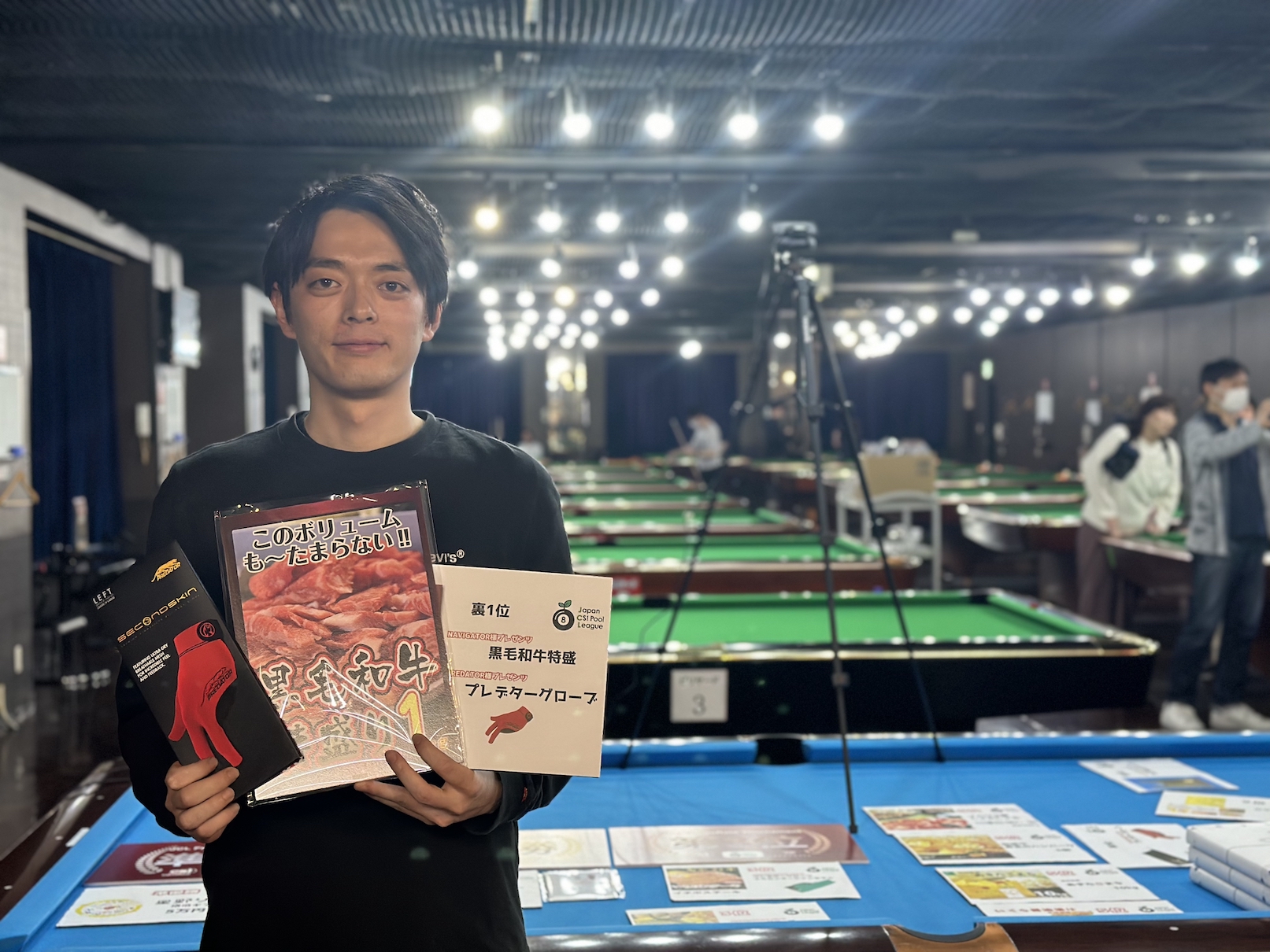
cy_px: 476
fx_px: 1761
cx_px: 635
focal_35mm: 48
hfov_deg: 39.7
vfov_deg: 30.3
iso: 320
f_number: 1.78
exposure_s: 1/50
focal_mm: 6.86
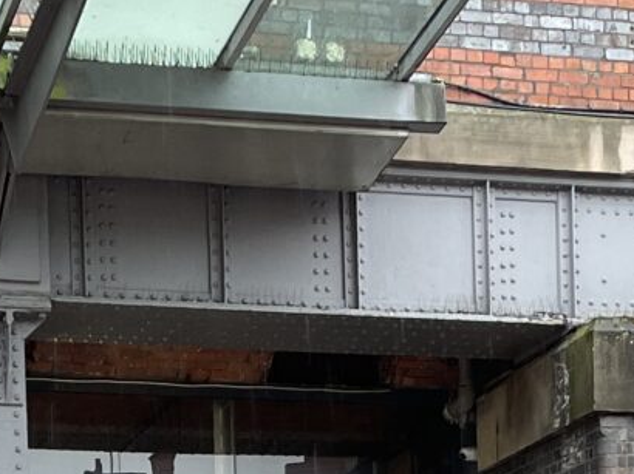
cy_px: 1036
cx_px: 175
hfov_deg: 15.1
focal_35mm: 130
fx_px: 2380
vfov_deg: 10.3
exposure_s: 1/121
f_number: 1.6
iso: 64
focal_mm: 4.2
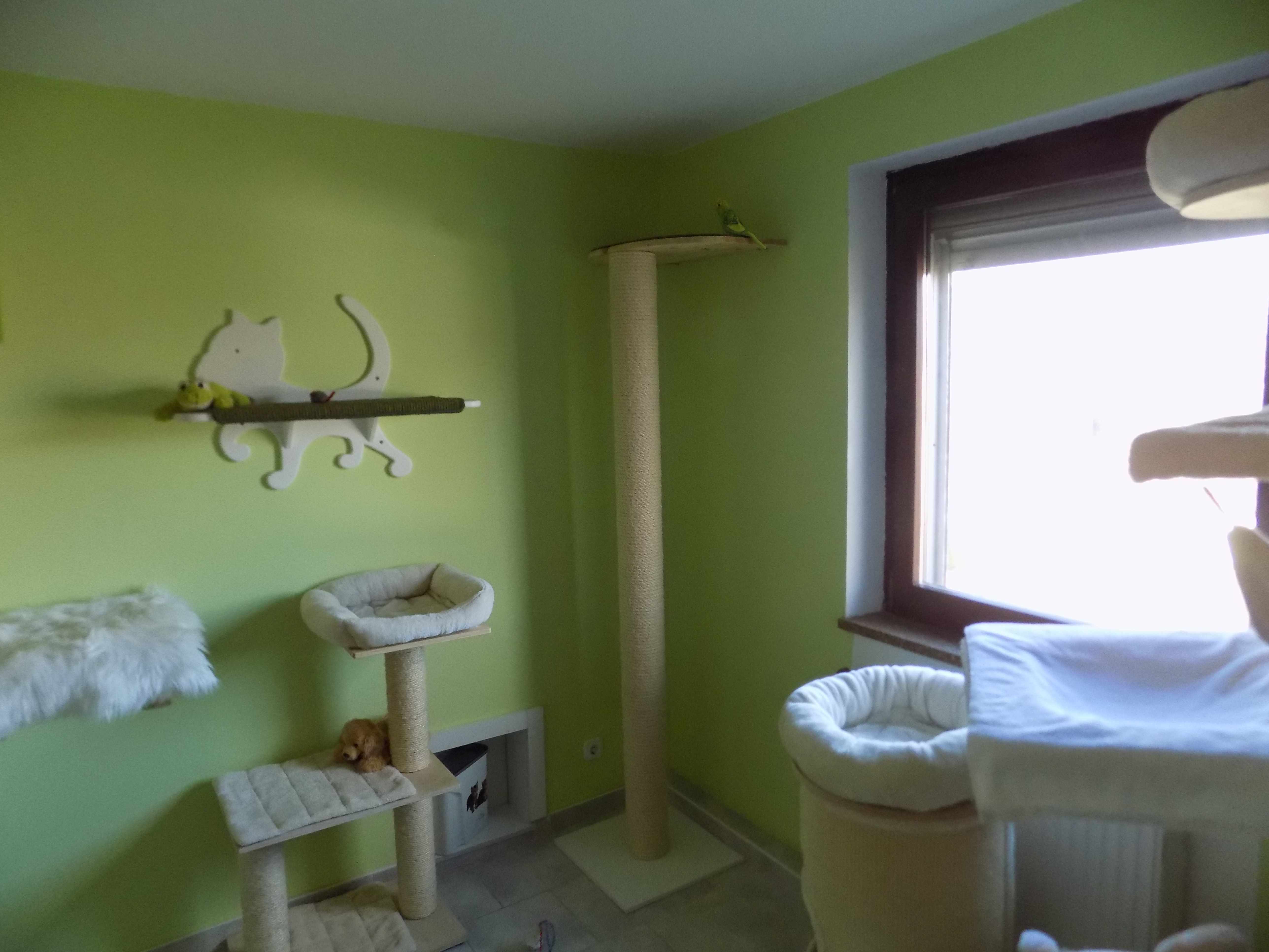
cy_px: 476
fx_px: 843
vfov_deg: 58.9
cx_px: 634
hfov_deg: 73.9
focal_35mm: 23
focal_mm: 4
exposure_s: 1/30
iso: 360
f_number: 3.1
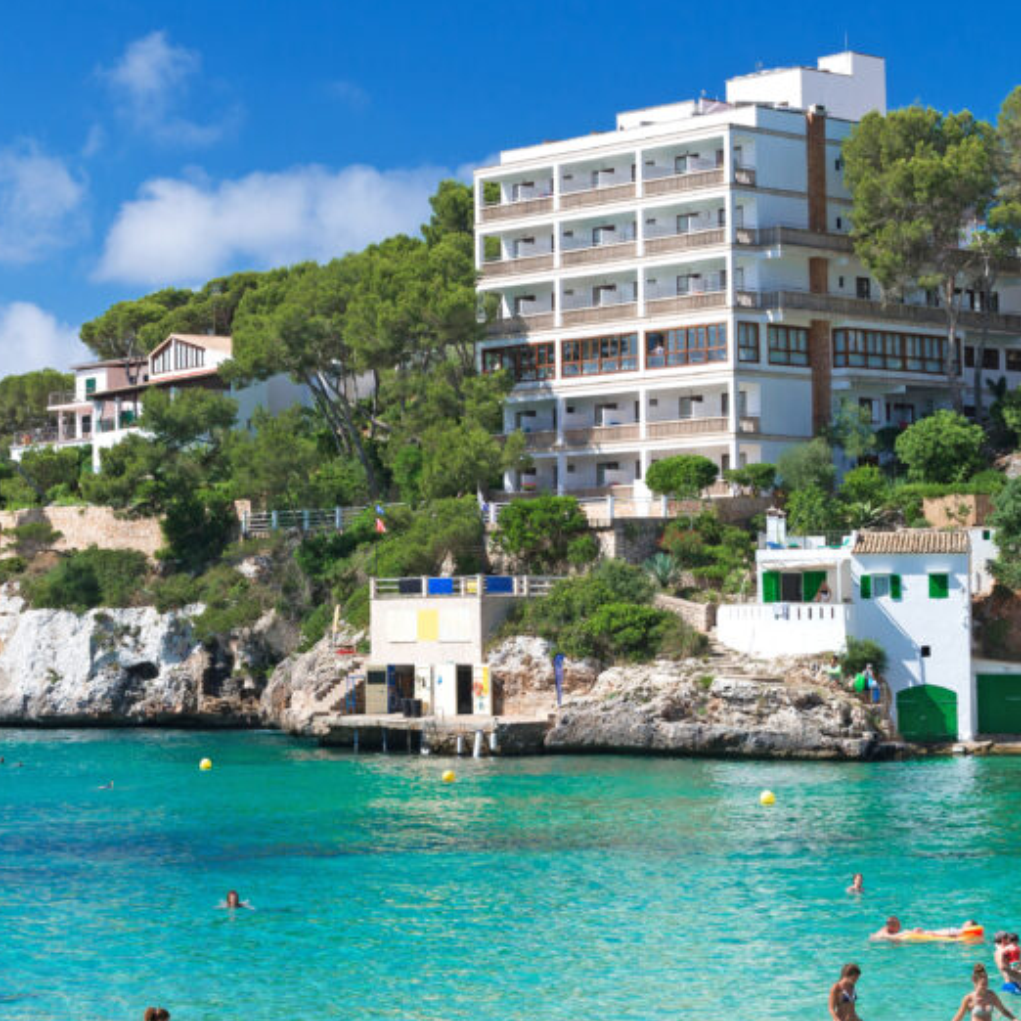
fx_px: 3003
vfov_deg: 19.3
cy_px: 449
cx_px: 317
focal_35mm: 90
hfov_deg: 19.2
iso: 200
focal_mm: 36
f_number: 6.3
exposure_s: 1/250
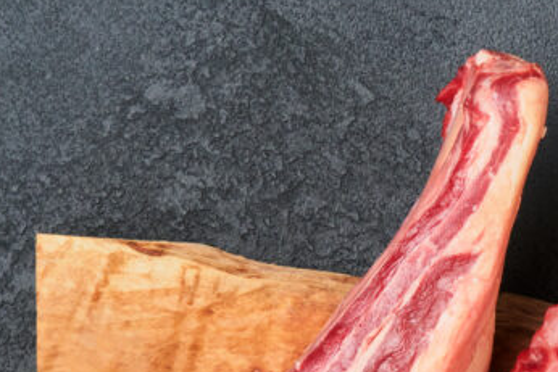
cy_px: 730
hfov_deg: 5.1
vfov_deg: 3.4
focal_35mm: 399
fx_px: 6187
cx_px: 910
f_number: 9
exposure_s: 1/160
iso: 160
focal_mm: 60
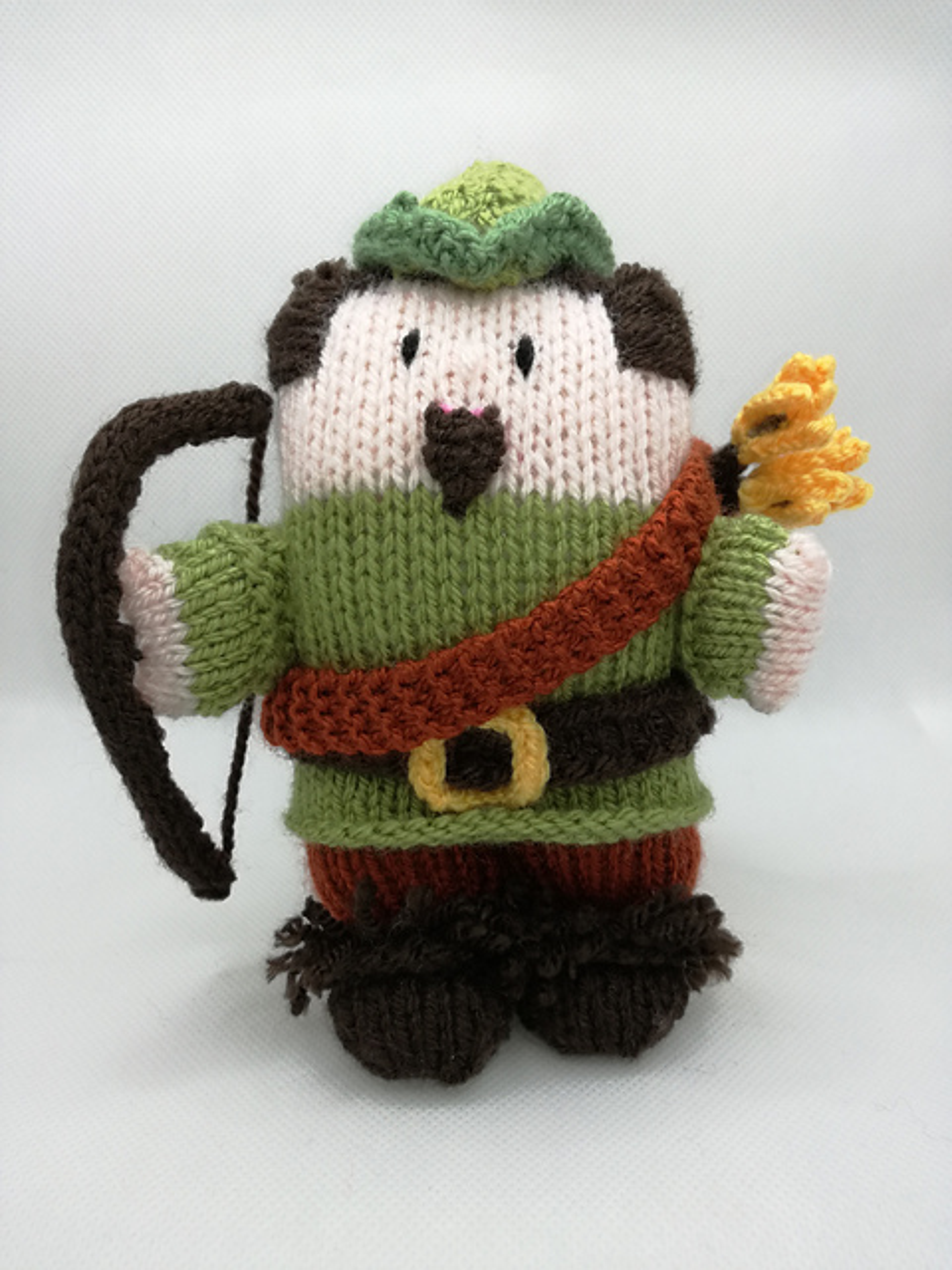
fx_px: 990
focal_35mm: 27
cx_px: 476
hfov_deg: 51.4
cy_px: 635
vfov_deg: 65.3
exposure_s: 1/100
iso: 50
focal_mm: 3.79
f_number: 2
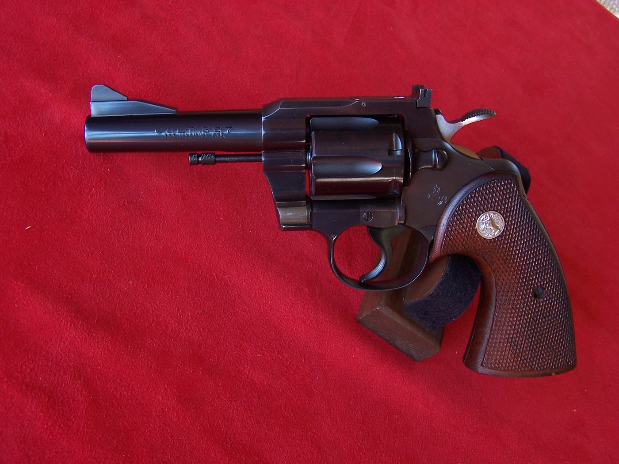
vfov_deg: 36.0
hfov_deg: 46.8
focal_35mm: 40
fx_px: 715
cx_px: 310
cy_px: 232
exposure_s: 1/30
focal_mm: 6.7
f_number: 2.8
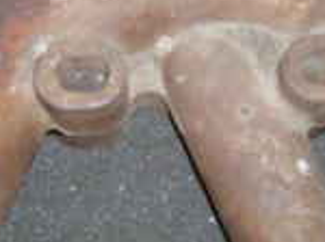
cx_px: 164
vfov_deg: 18.8
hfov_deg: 25.1
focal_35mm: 78
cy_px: 123
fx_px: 731
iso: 50
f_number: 2.9
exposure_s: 1/60.1
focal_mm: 5.7
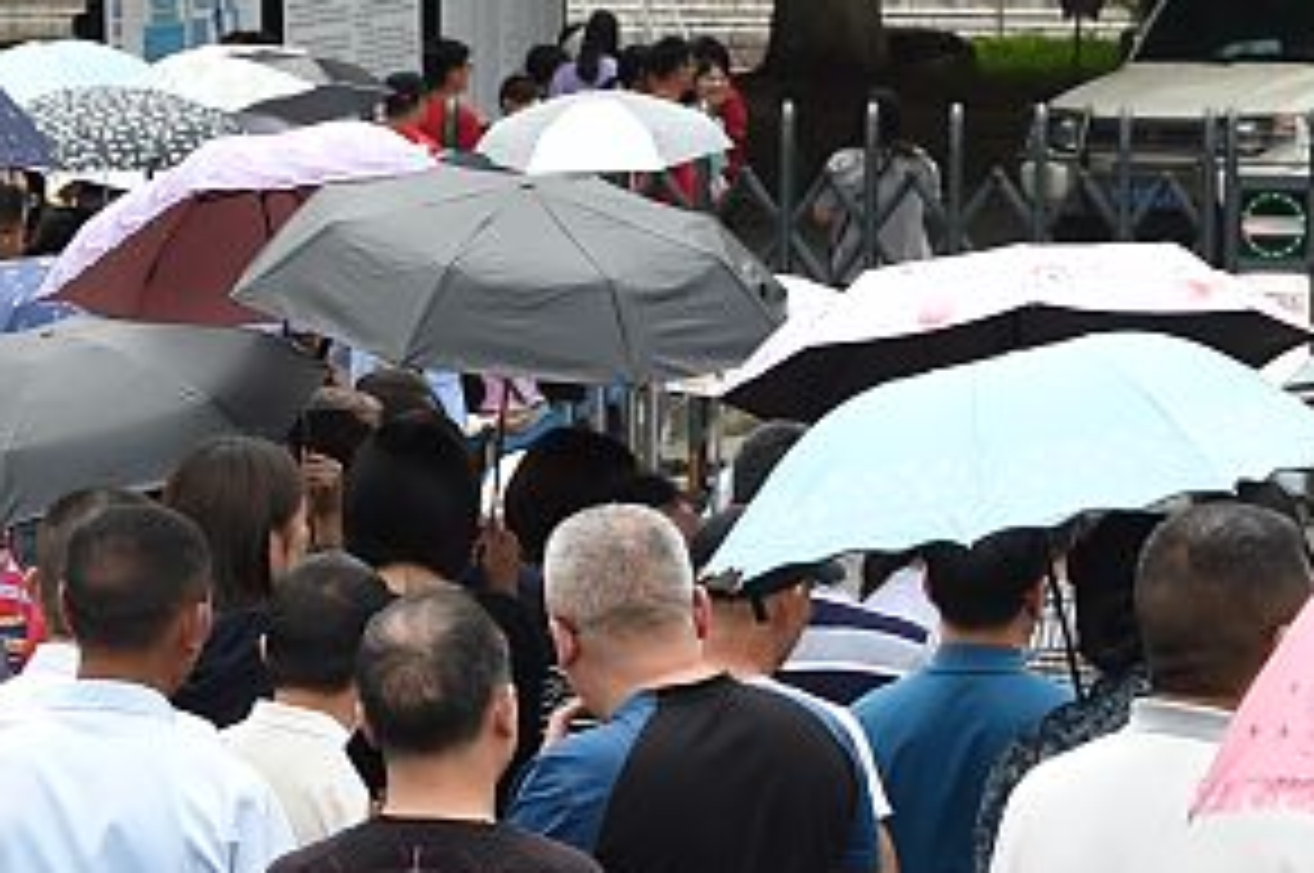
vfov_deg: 4.7
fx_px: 10500
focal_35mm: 288
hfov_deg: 7.1
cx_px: 1296
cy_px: -155
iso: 400
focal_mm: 70
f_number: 6.3
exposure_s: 1/800
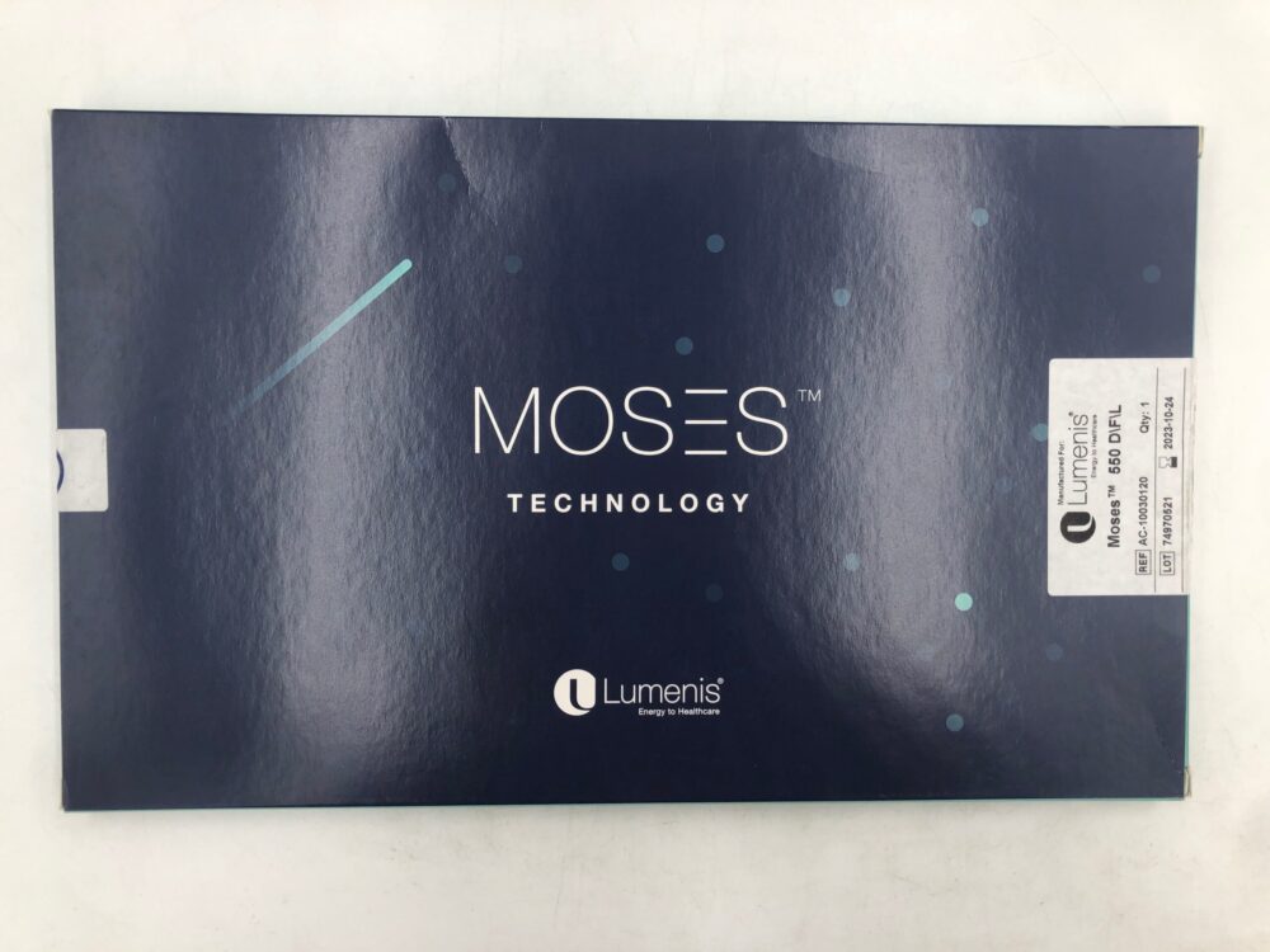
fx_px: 1027
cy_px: 476
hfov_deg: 63.4
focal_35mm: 28
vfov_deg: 49.7
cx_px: 635
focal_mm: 3.99
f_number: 1.8
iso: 40
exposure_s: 1/120
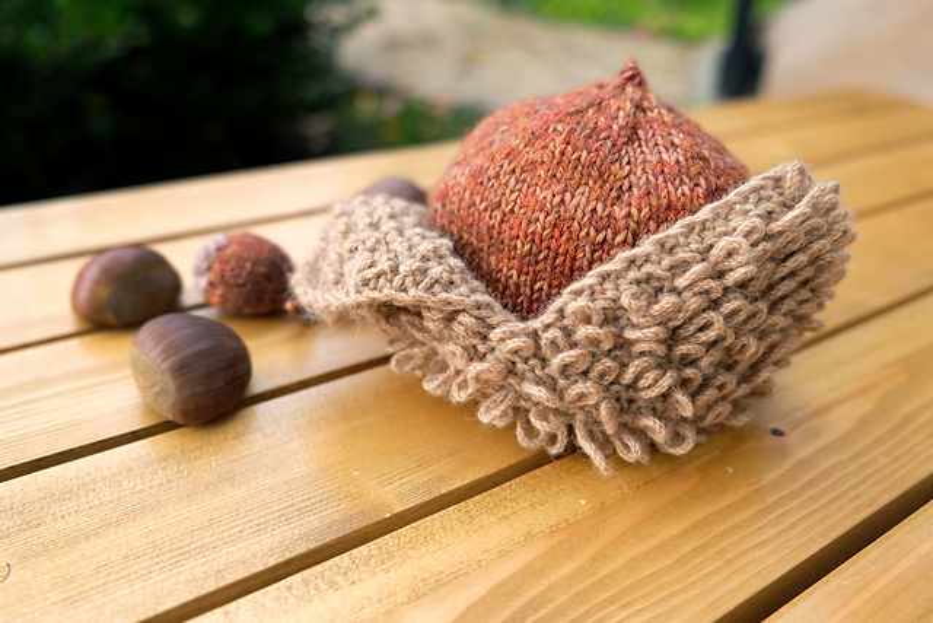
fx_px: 726
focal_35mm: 28
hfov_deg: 65.5
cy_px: 312
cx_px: 466
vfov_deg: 46.4
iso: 200
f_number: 2.8
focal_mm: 18.8
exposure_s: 1/200
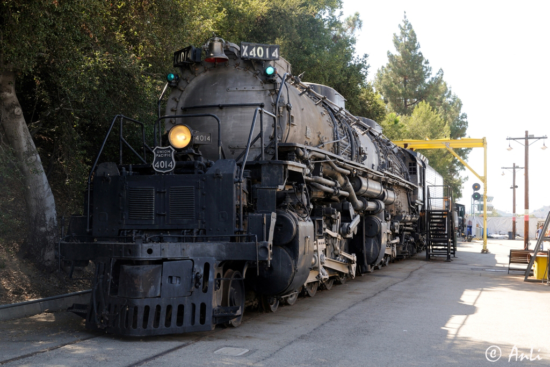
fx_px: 733
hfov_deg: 41.1
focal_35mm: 48
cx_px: 275
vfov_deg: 28.1
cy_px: 184
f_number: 6.3
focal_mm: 32
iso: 200
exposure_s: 1/160
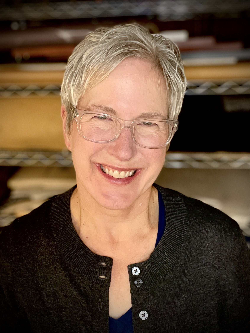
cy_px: 166
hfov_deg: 46.8
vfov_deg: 60.0
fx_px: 289
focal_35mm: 30
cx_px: 125
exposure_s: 1/40
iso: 400
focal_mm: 2.71
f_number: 2.2
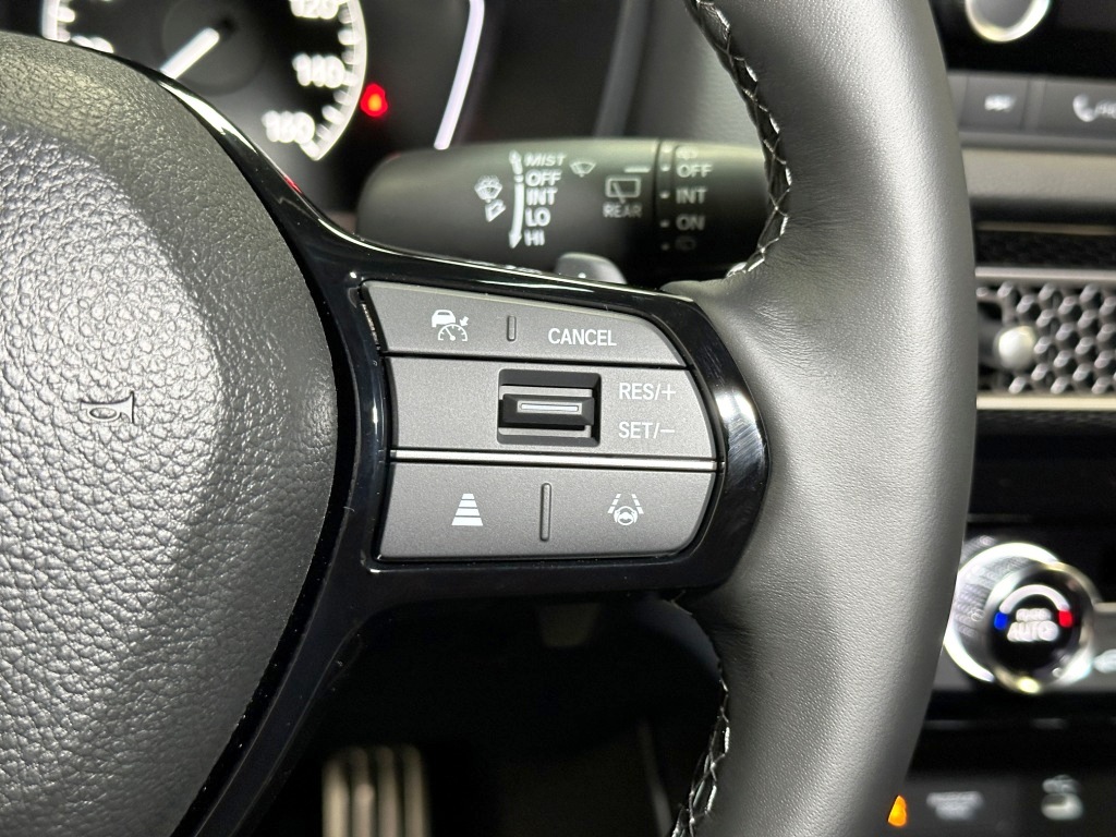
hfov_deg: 39.7
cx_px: 558
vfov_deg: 30.3
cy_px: 418
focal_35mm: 48
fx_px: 1547
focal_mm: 6.86
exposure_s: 1/40
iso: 500
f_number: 1.78
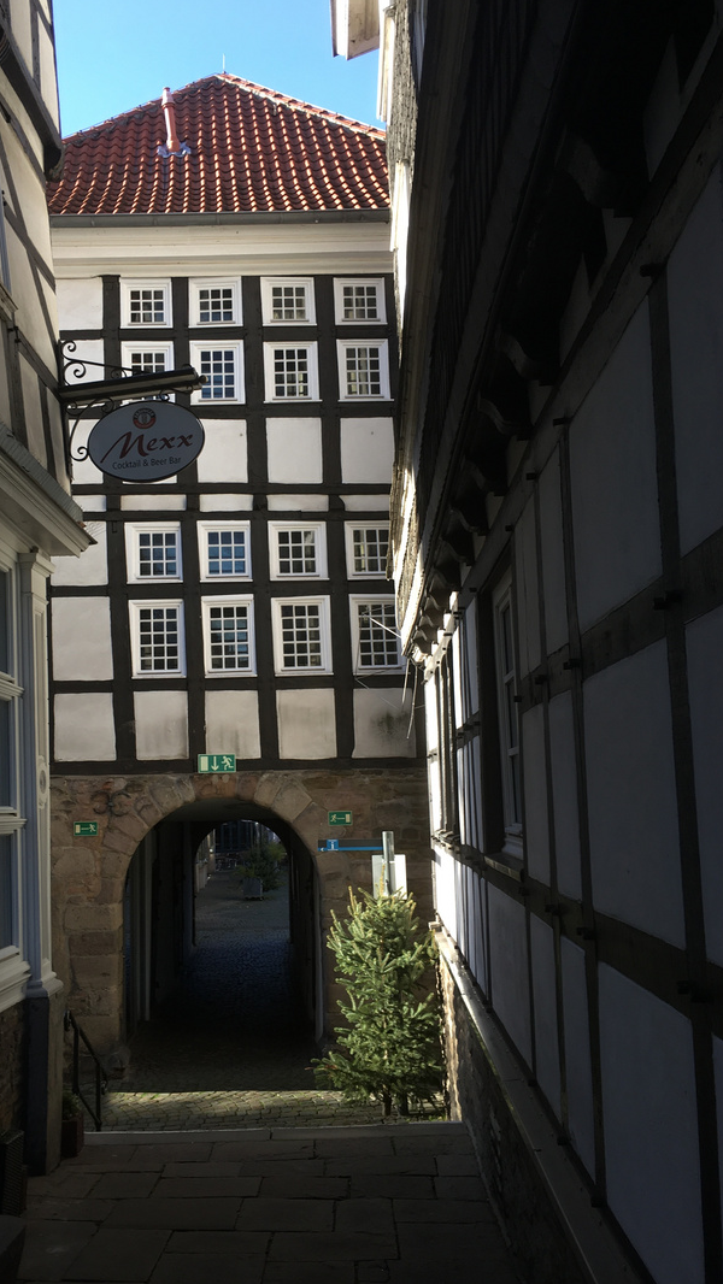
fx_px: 1090
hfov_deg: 36.4
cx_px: 260
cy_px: 635
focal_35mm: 32
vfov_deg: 61.0
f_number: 2.2
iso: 25
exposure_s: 1/181
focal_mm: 4.15
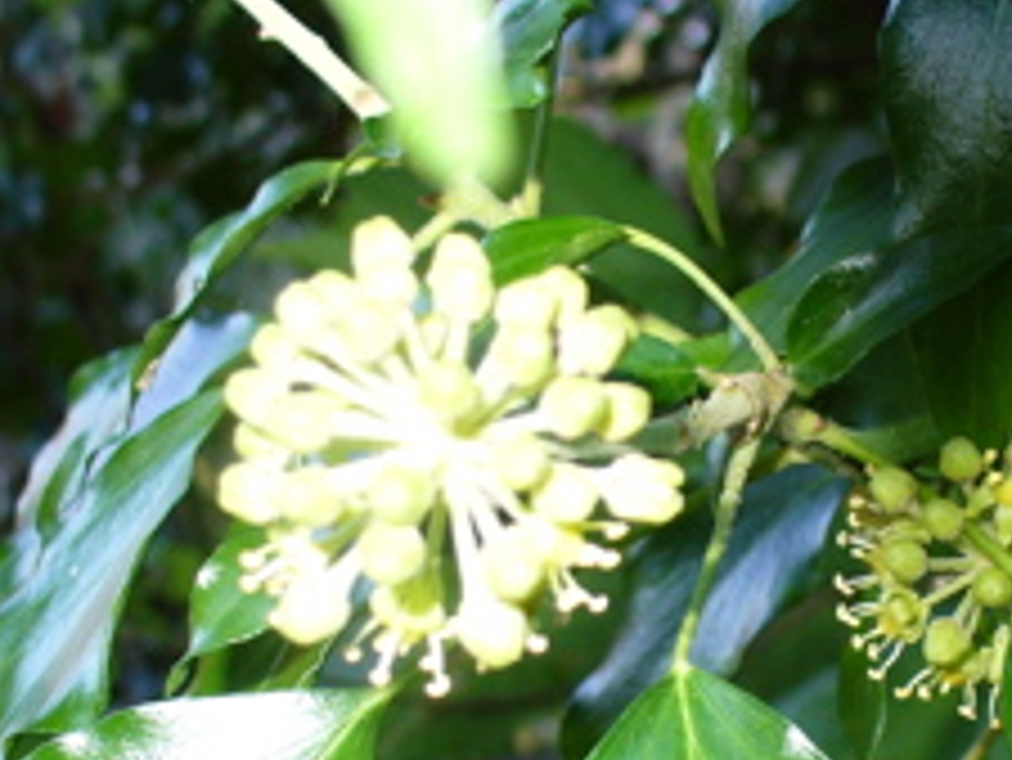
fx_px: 2486
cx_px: 735
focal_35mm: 85
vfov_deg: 17.2
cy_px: 639
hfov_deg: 22.8
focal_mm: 6.1
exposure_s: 1/30
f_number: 2.8
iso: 80
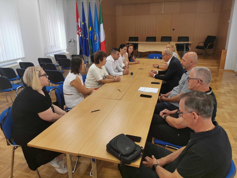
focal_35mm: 27
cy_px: 89
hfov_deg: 65.3
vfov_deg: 51.4
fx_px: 185
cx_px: 118
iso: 160
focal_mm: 5.56
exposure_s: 1/120
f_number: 1.6
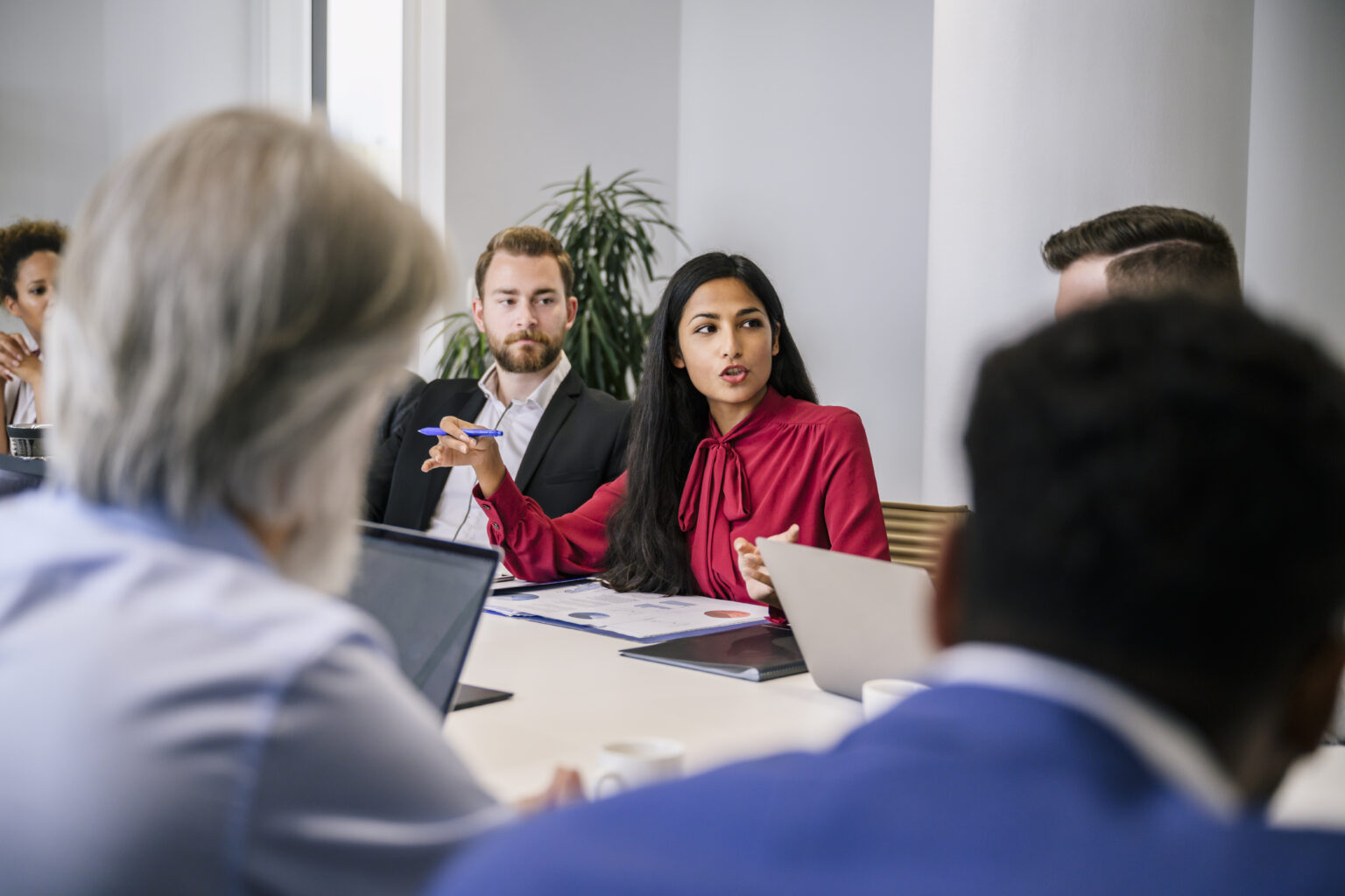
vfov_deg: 25.1
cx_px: 672
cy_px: 448
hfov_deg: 36.9
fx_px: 2017
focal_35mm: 54
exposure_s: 1/125
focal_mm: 54
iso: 400
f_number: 2.8
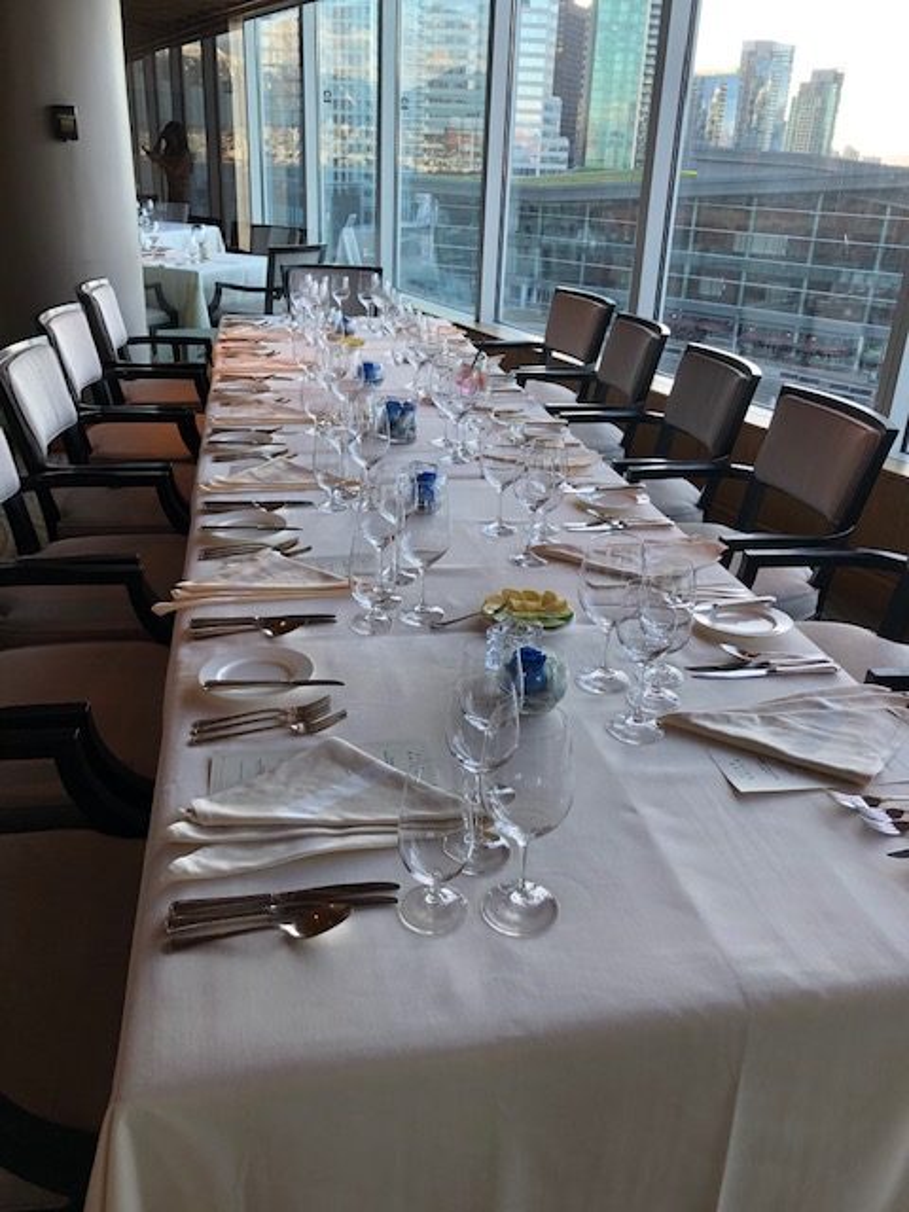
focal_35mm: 28
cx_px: 454
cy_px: 606
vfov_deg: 63.4
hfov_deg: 49.7
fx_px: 980
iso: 40
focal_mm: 3.99
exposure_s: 1/120
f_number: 1.8
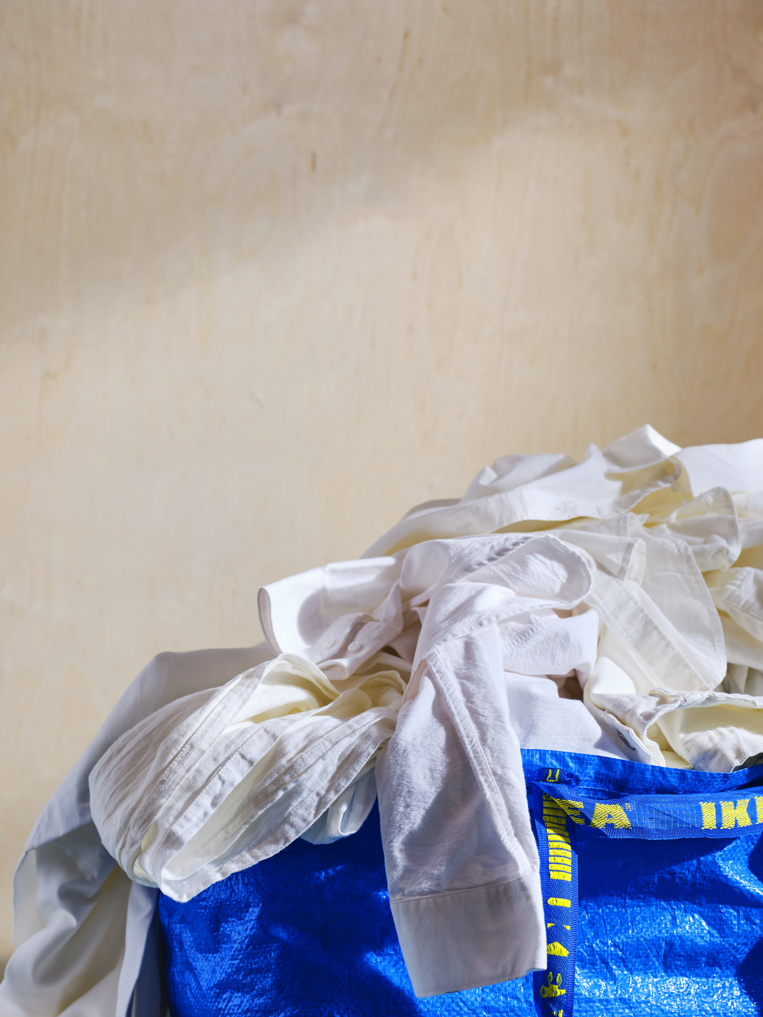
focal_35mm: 100
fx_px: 2939
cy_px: 568
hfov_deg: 14.8
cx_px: 491
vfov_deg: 19.6
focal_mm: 80
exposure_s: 1/30
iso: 400
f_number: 4.5
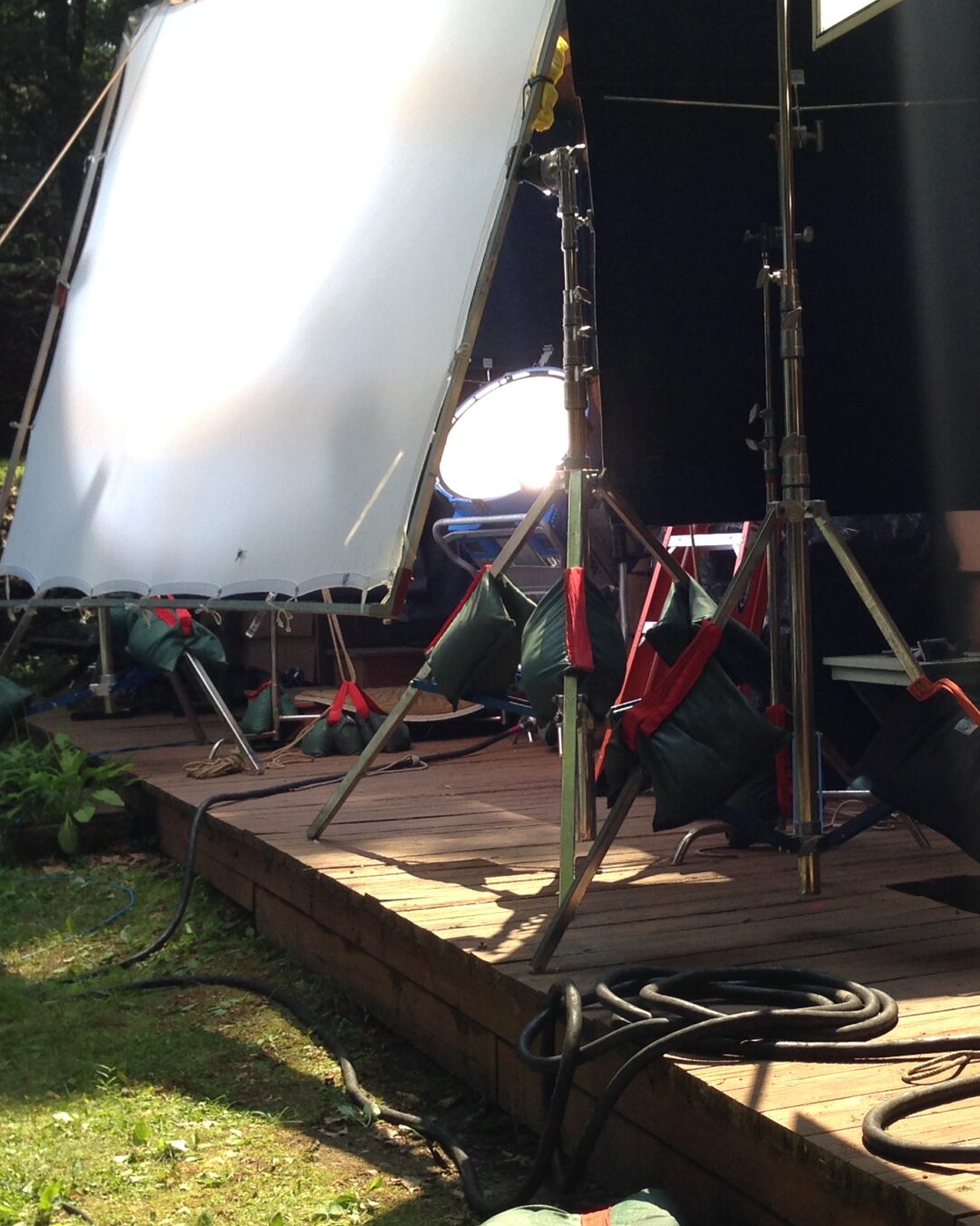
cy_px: 622
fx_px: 2212
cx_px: 783
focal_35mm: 61
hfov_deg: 24.6
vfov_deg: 31.0
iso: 50
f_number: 2.4
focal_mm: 4.12
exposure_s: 1/516
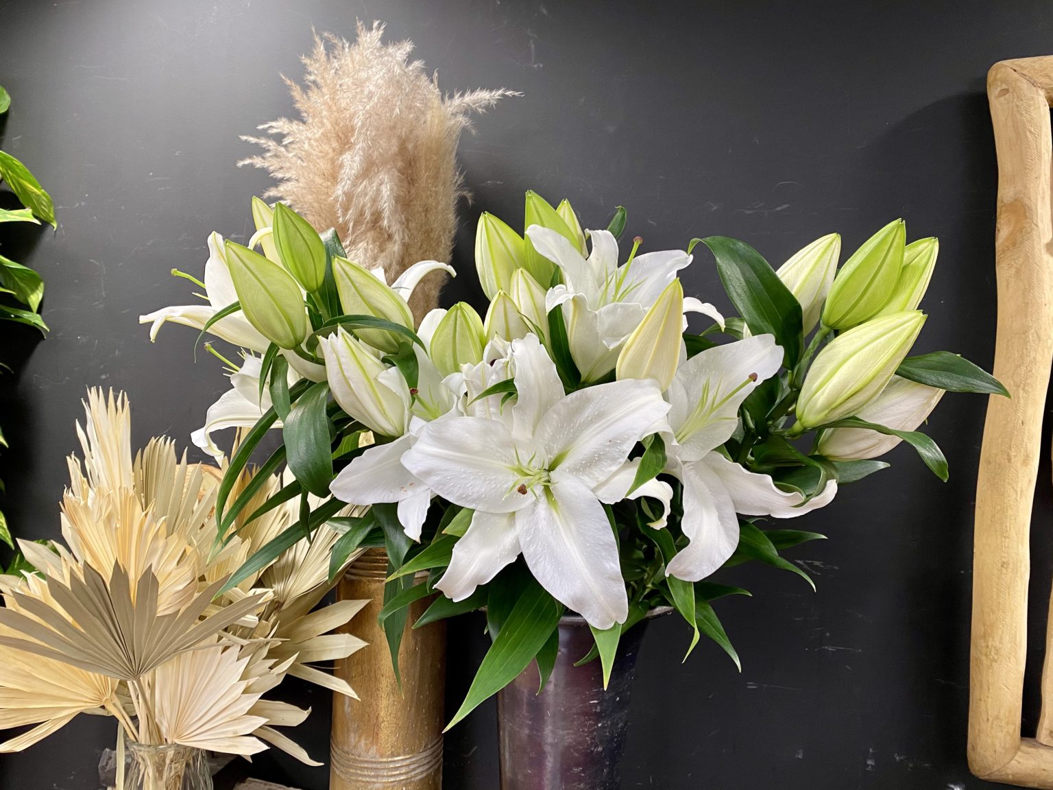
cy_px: 395
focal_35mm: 26
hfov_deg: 67.3
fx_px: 791
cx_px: 526
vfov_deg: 53.1
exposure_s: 1/50
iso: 80
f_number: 1.8
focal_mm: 4.25
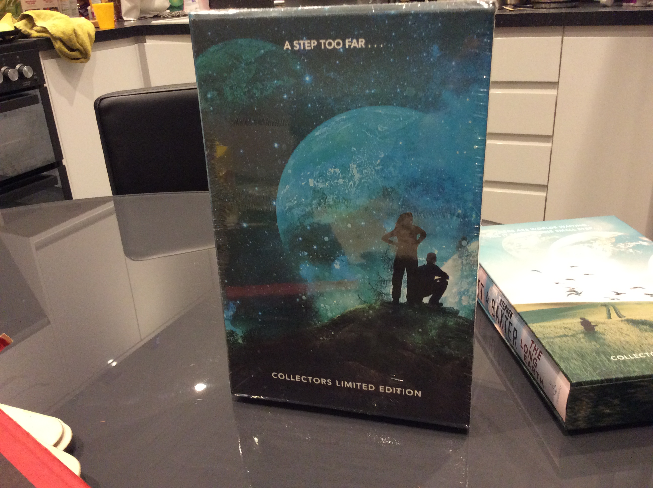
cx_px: 326
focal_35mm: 32
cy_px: 244
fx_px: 603
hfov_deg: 56.9
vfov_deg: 44.1
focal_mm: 3.3
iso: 200
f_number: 2.4
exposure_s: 1/25
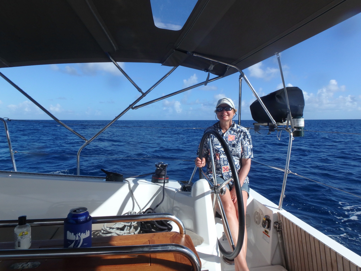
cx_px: 180
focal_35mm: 21
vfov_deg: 63.4
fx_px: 219
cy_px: 136
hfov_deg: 79.0
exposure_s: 1/640
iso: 125
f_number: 6
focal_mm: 3.7
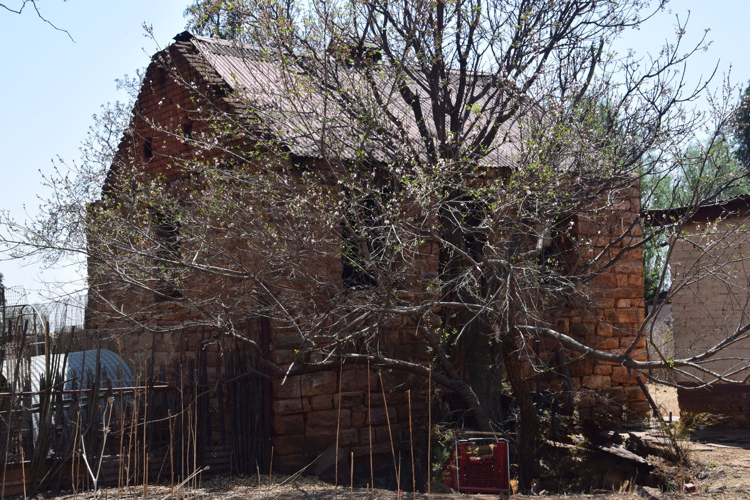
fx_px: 1187
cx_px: 375
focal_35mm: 57
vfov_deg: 23.8
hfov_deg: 35.1
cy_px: 250
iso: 400
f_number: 11
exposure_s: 1/500
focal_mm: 38
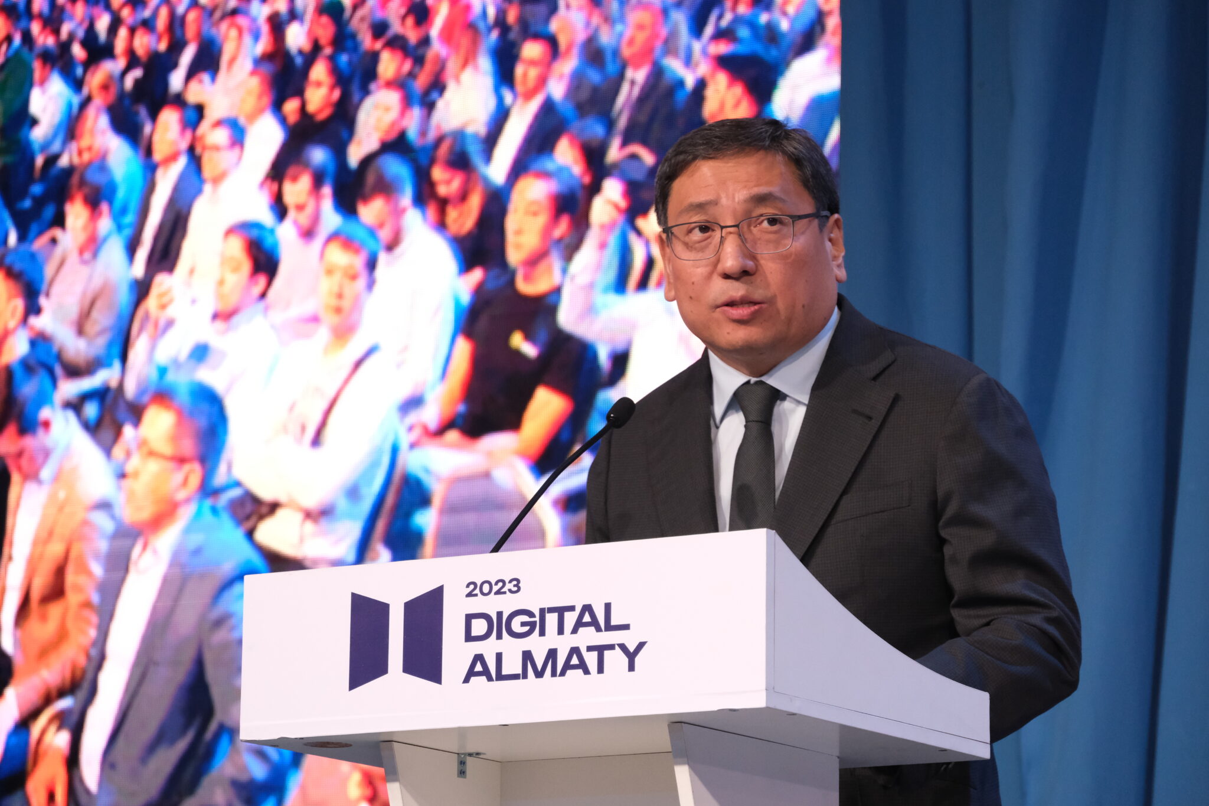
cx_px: 604
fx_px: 4365
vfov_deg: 10.5
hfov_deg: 15.8
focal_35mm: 130
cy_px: 403
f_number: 5
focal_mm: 86.4
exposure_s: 1/160
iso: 3200
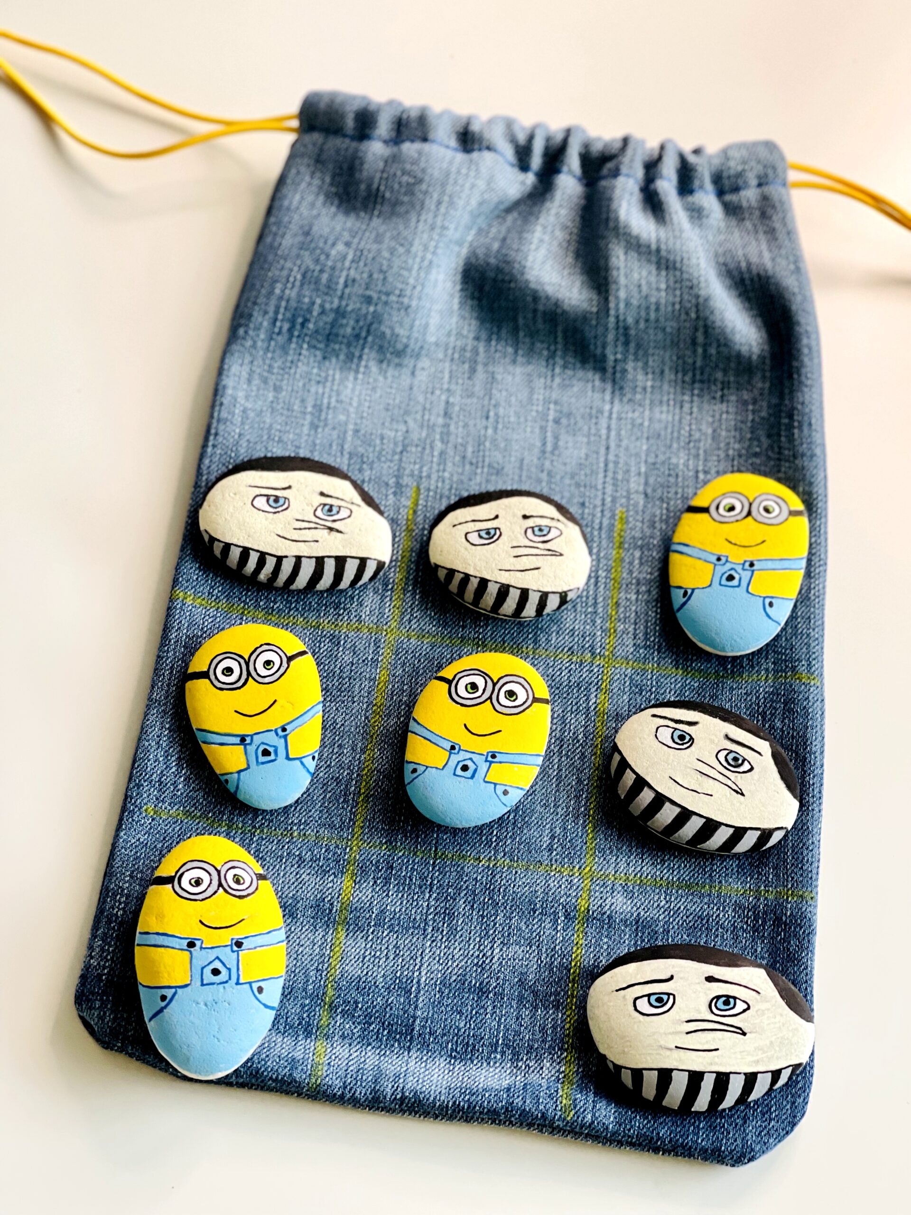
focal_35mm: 64
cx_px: 456
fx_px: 2246
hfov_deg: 22.9
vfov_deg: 30.3
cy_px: 608
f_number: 2.2
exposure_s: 1/121
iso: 250
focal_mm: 7.5
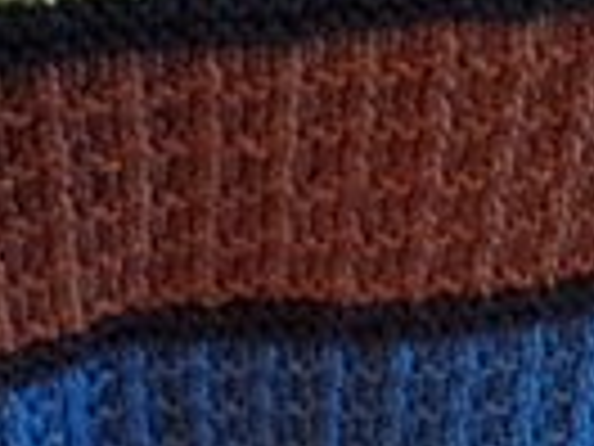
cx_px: 243
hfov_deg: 22.5
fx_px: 1493
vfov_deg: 16.9
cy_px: 151
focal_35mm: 87
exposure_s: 1/10
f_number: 2.8
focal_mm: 4.1
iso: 800
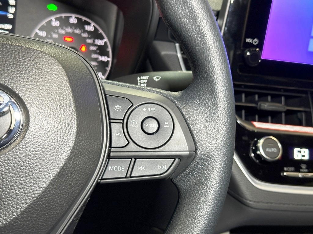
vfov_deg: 30.3
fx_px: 434
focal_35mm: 48
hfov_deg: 39.7
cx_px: 156
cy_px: 117
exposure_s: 1/40
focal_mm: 6.86
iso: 500
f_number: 1.78
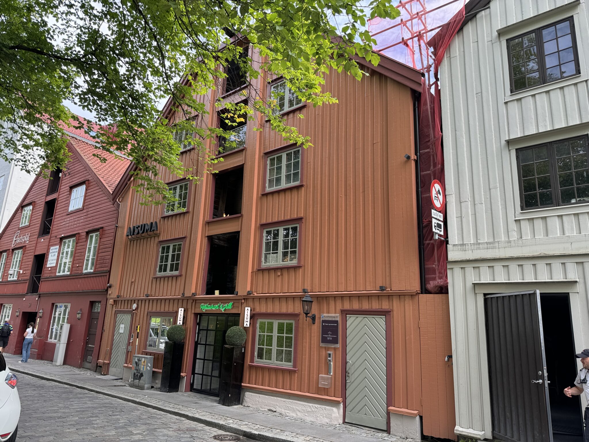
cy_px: 221
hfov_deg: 71.6
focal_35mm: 24
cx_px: 294
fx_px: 408
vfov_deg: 56.8
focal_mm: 6.76
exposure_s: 1/549
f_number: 1.78
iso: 80
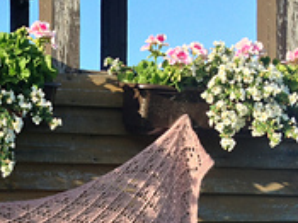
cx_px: -22
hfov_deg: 18.9
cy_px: 268
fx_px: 860
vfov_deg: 14.3
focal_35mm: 100
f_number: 2.4
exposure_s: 1/484
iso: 50
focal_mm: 4.28
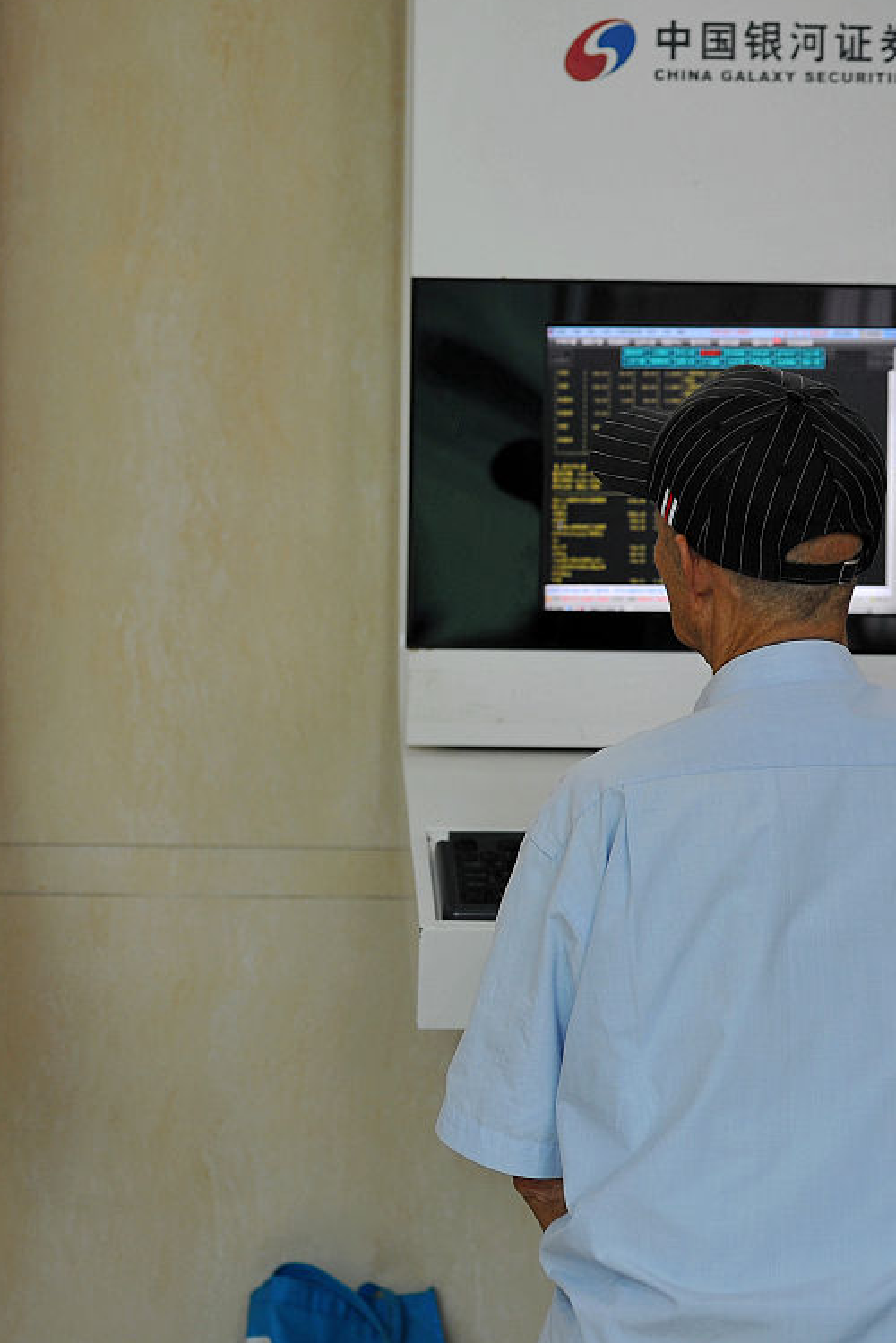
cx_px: 194
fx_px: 4181
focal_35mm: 112
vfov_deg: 18.3
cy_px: 661
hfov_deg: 12.2
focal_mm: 70
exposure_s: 1/30
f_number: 8
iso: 400
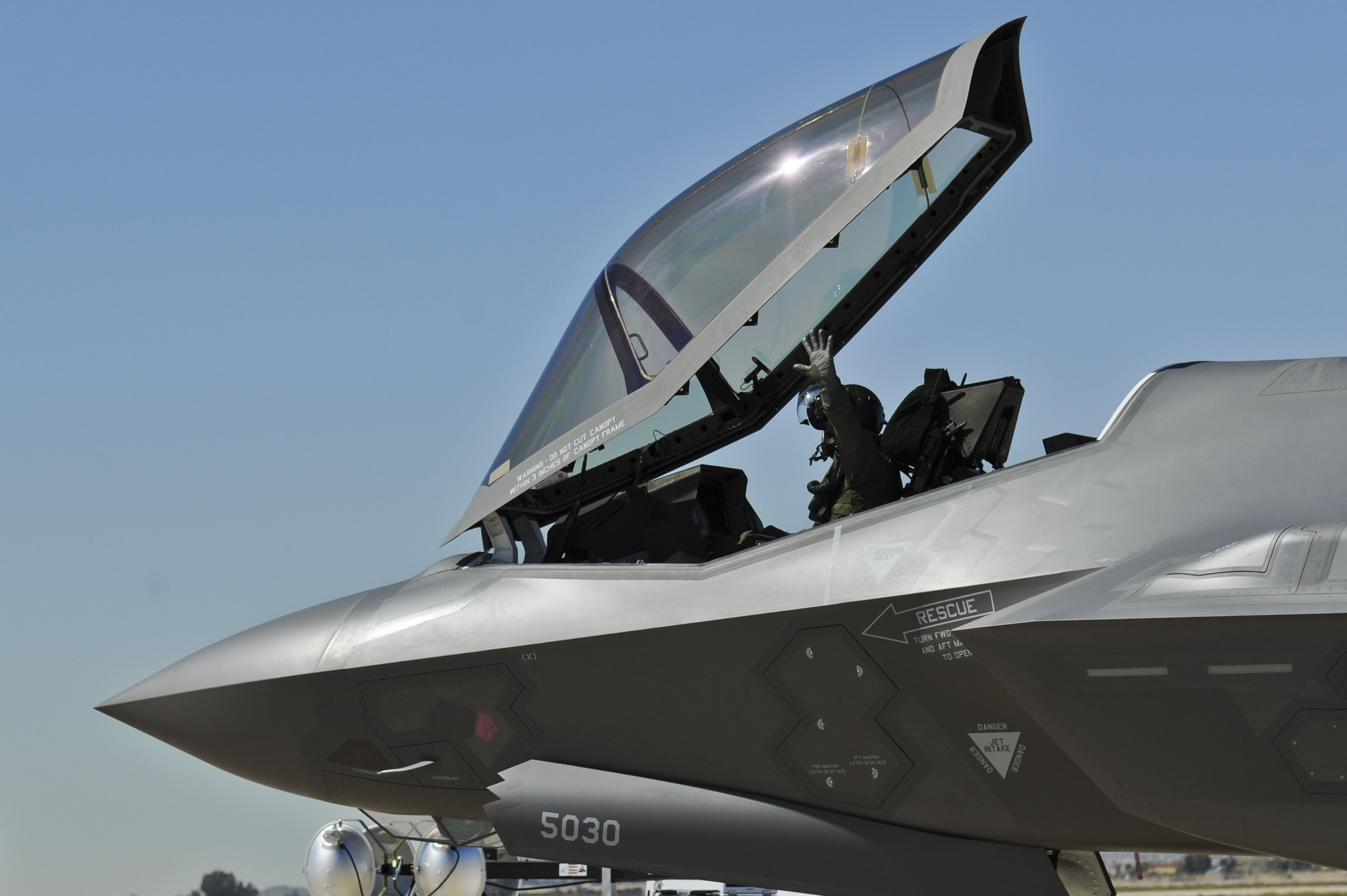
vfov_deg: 13.0
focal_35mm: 105
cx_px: 674
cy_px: 448
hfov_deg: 19.5
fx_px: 3926
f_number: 5.6
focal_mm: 105
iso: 250
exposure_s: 1/2000
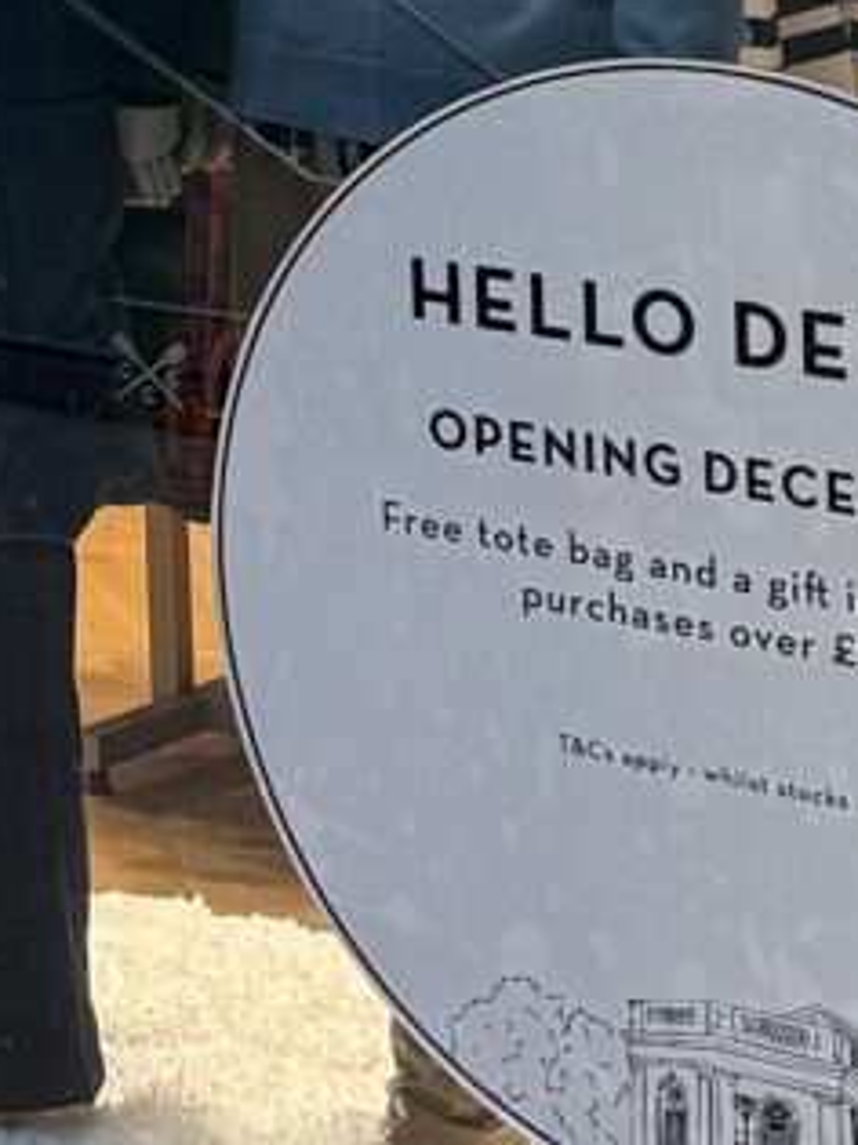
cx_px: -1127
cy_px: -891
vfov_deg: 11.7
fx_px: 5159
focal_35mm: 156
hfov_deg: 8.7
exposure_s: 1/100
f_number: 1.78
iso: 125
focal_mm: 6.76
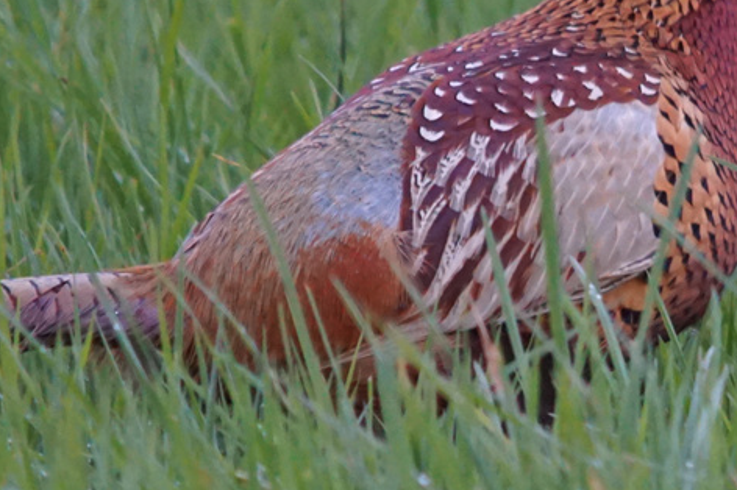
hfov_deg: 0.8
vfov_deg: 0.5
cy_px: 186
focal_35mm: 2576
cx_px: 749
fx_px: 52698
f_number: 6.3
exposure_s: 1/400
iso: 3200
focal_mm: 500
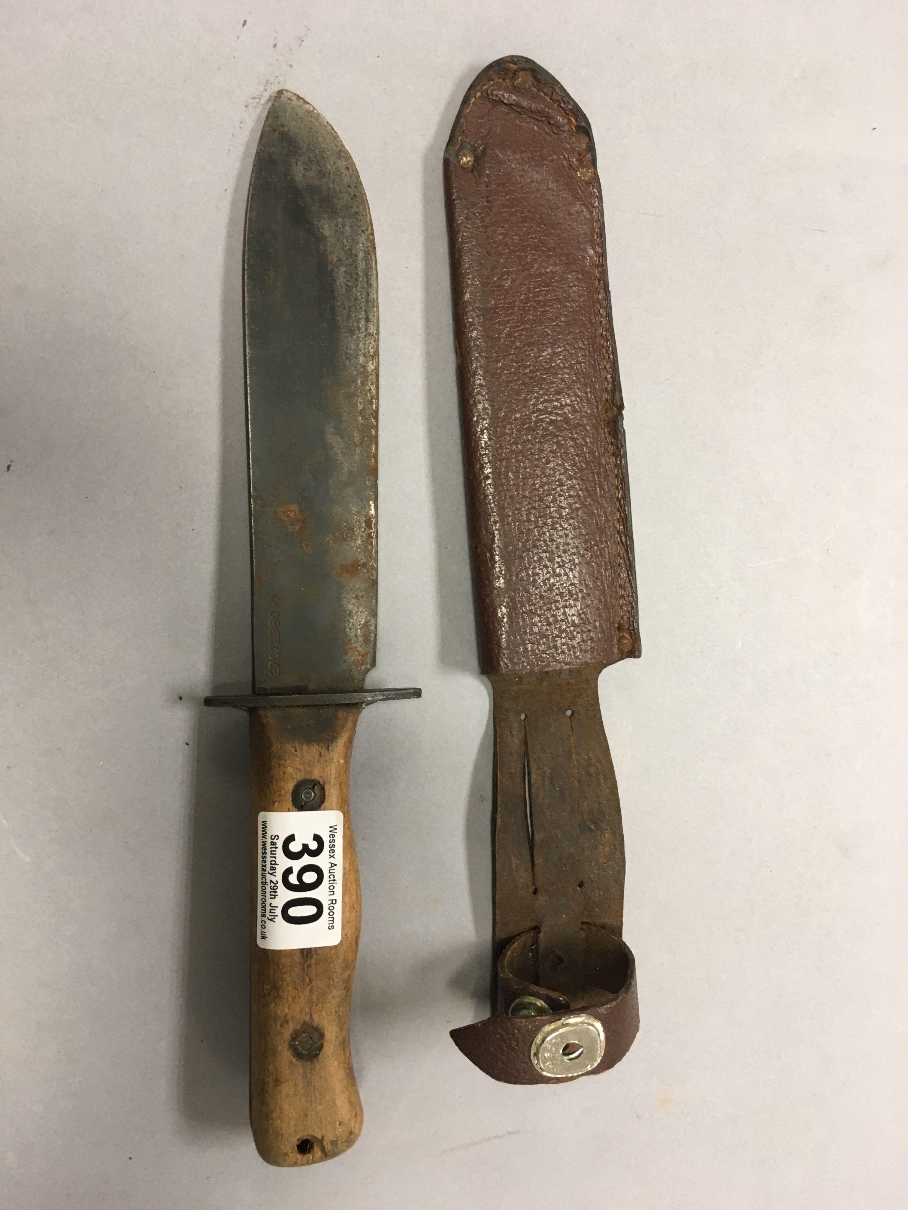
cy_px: 605
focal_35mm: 29
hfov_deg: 48.2
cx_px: 454
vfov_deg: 61.7
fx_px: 1014
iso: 125
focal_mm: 4.15
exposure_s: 1/33
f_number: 2.2
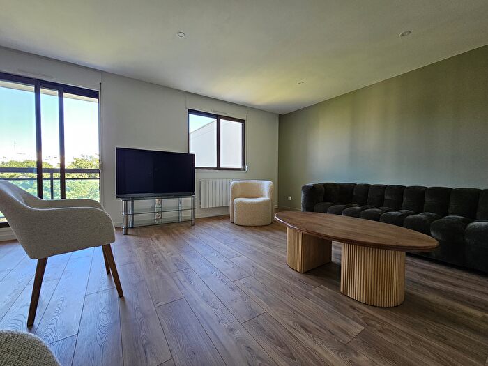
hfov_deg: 106.2
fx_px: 183
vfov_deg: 89.9
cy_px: 183
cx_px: 244
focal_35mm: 13
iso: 64
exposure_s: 1/50
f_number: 2.2
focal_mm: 2.2
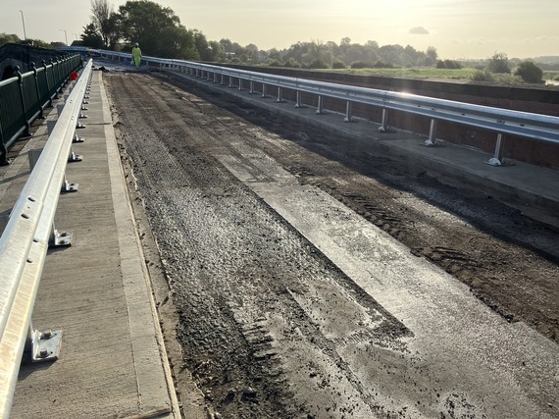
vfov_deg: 49.7
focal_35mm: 28
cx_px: 280
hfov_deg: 63.5
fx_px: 452
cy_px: 210
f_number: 1.8
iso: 32
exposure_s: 1/1567
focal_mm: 3.99
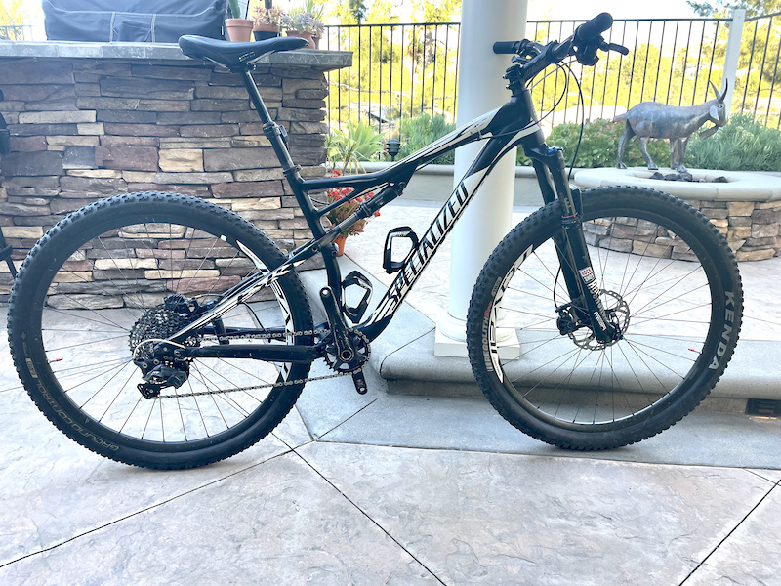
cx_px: 390
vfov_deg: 53.1
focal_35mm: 26
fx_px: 587
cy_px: 293
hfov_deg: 67.3
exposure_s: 1/141
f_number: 1.6
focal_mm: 4.2
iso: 32
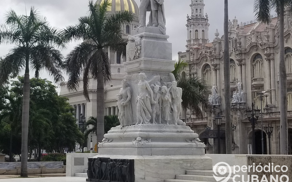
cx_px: 122
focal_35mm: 34
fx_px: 271
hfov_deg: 56.4
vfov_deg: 37.0
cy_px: 65
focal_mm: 4.25
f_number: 1.7
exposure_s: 1/4348
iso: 50
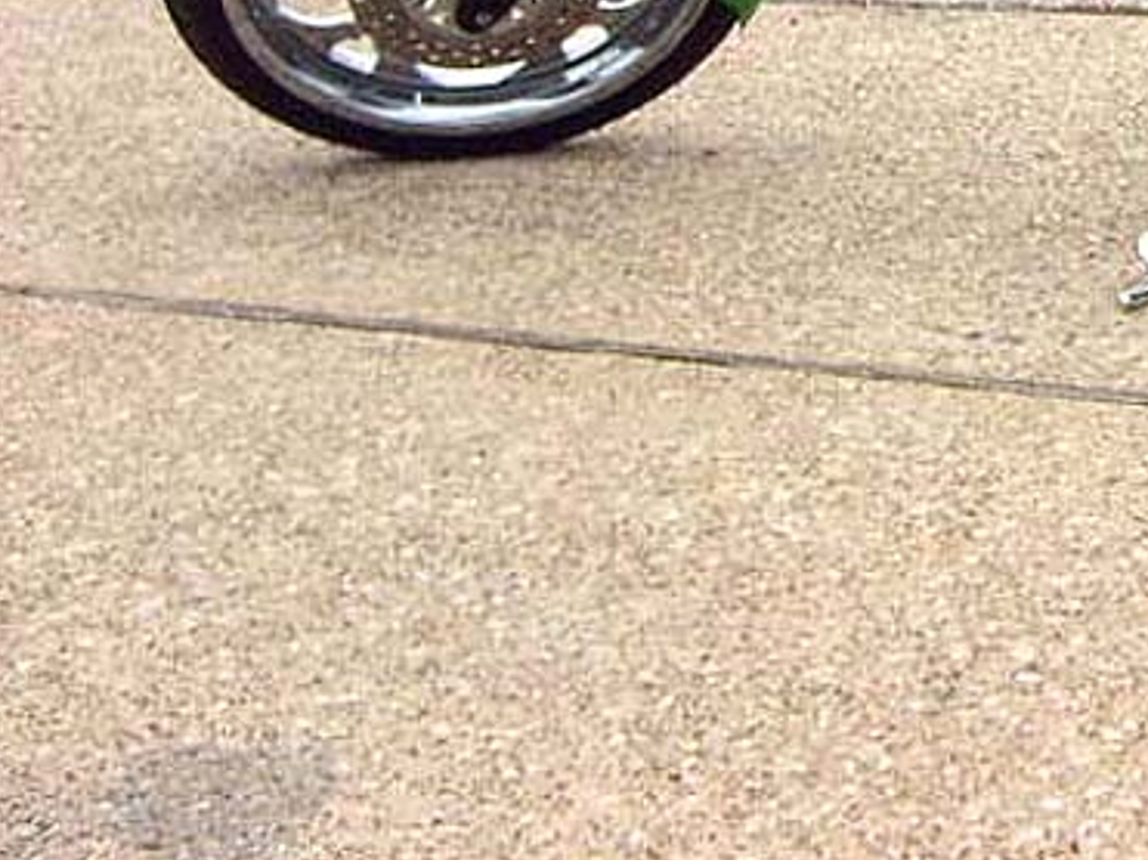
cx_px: 1368
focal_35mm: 85
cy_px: -166
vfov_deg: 16.6
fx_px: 2818
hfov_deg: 21.4
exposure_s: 1/750
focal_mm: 5.8
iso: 50
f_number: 2.8
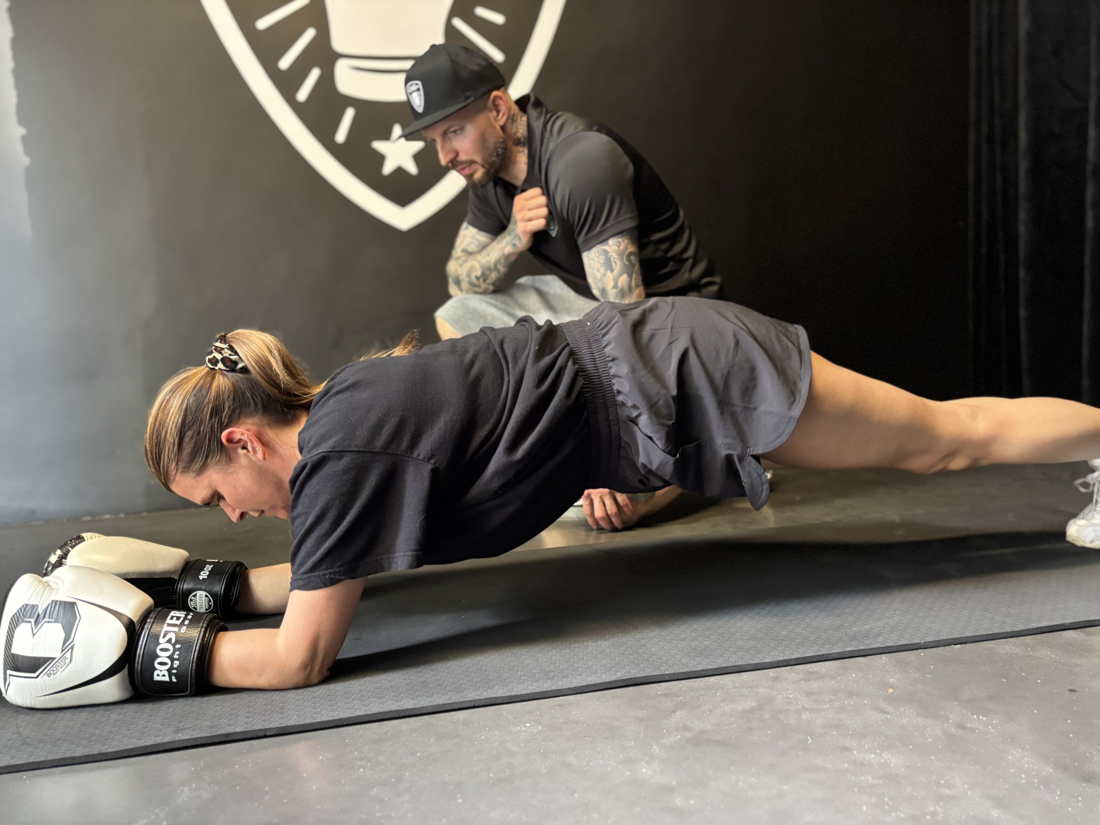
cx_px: 550
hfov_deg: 67.3
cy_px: 412
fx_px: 826
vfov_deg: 53.1
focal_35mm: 26
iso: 500
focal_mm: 5.96
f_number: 1.6
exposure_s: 1/48
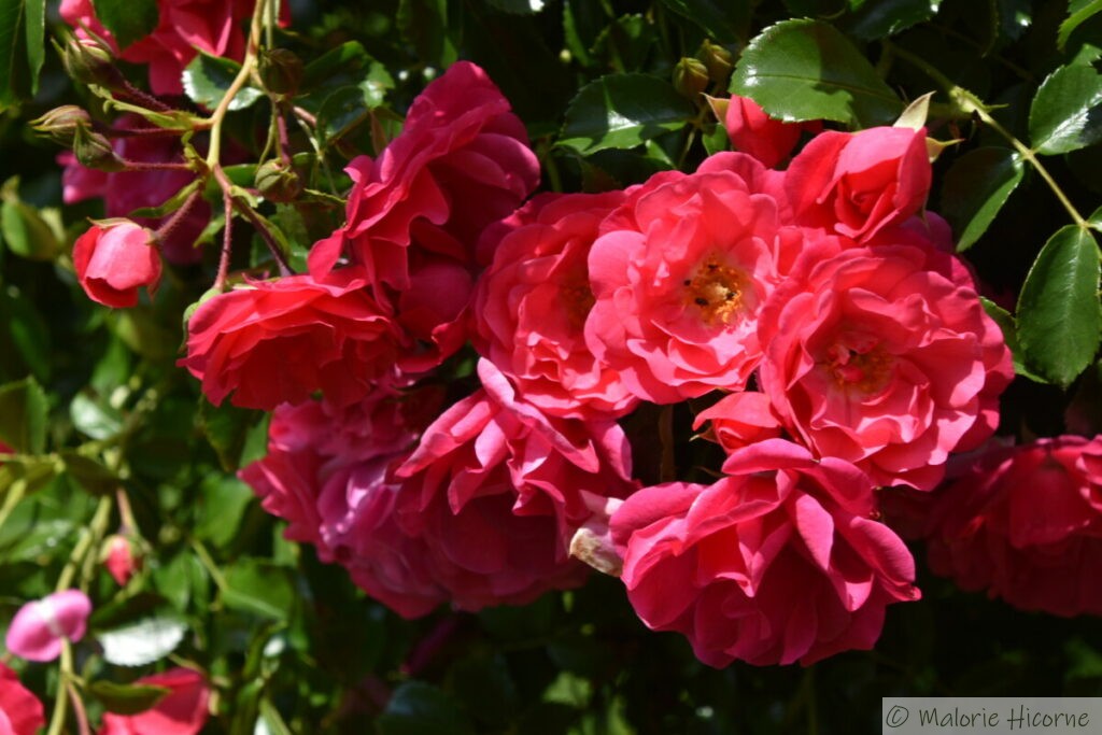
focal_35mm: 105
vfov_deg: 13.0
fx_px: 3214
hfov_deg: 19.5
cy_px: 368
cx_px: 551
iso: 100
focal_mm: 70
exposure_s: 1/250
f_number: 8
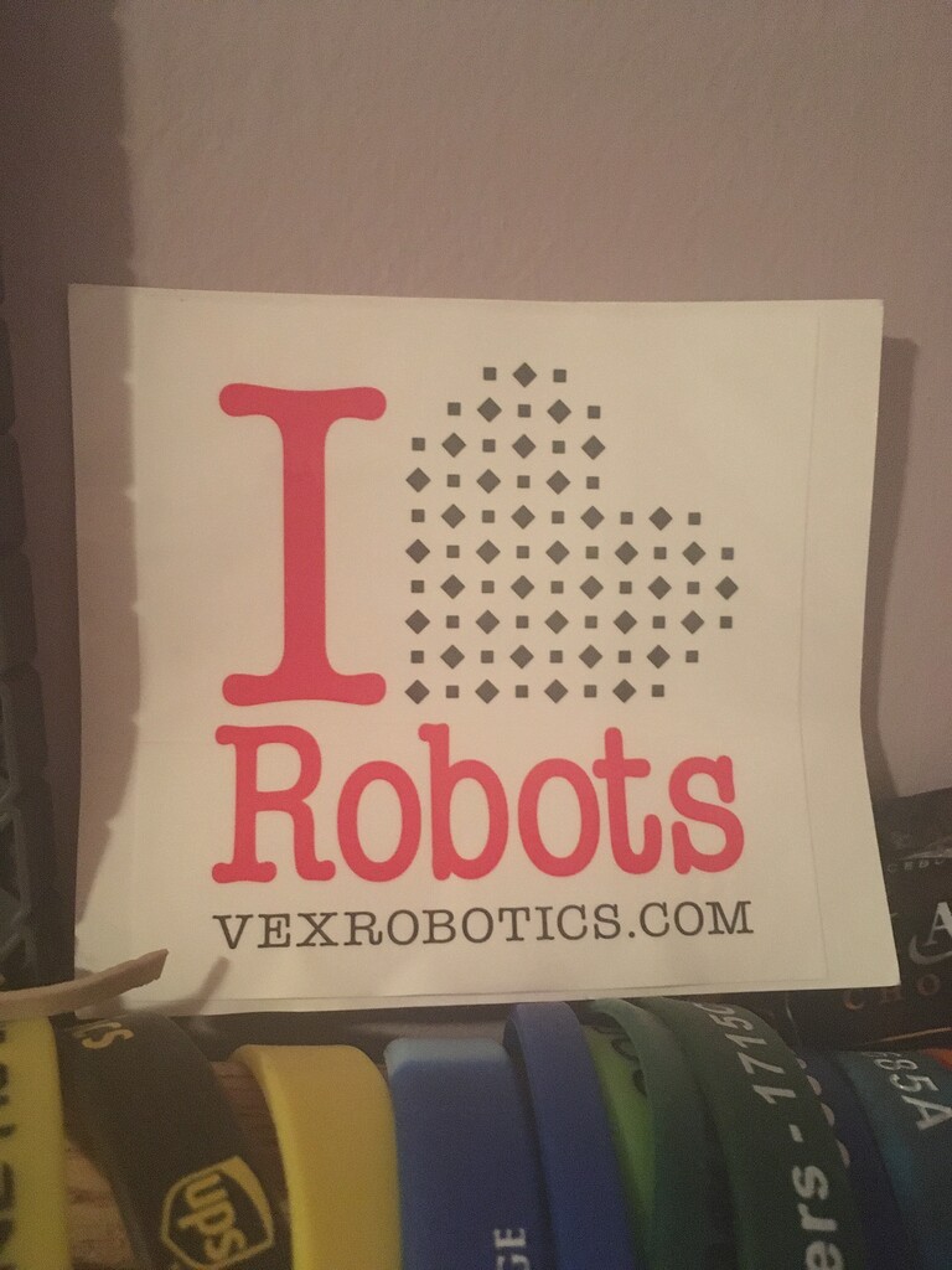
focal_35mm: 29
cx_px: 476
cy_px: 635
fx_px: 1063
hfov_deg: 48.2
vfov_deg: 61.7
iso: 640
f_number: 2.2
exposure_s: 1/15
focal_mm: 4.15
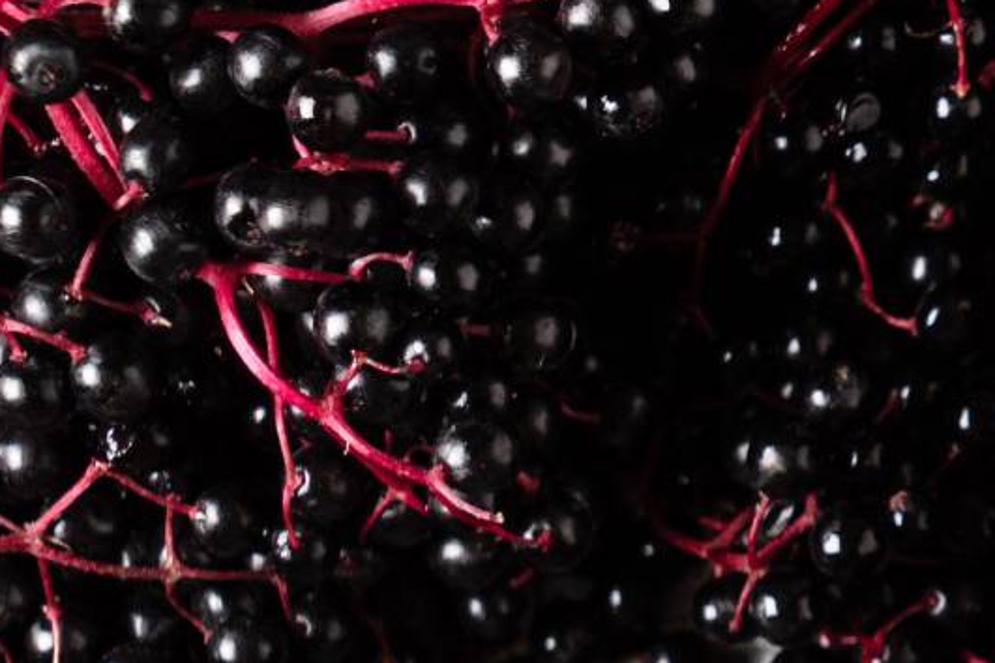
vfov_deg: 5.8
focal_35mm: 237
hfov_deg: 8.5
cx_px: 1571
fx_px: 6550
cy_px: 545
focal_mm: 70
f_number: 8
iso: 200
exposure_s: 1/125
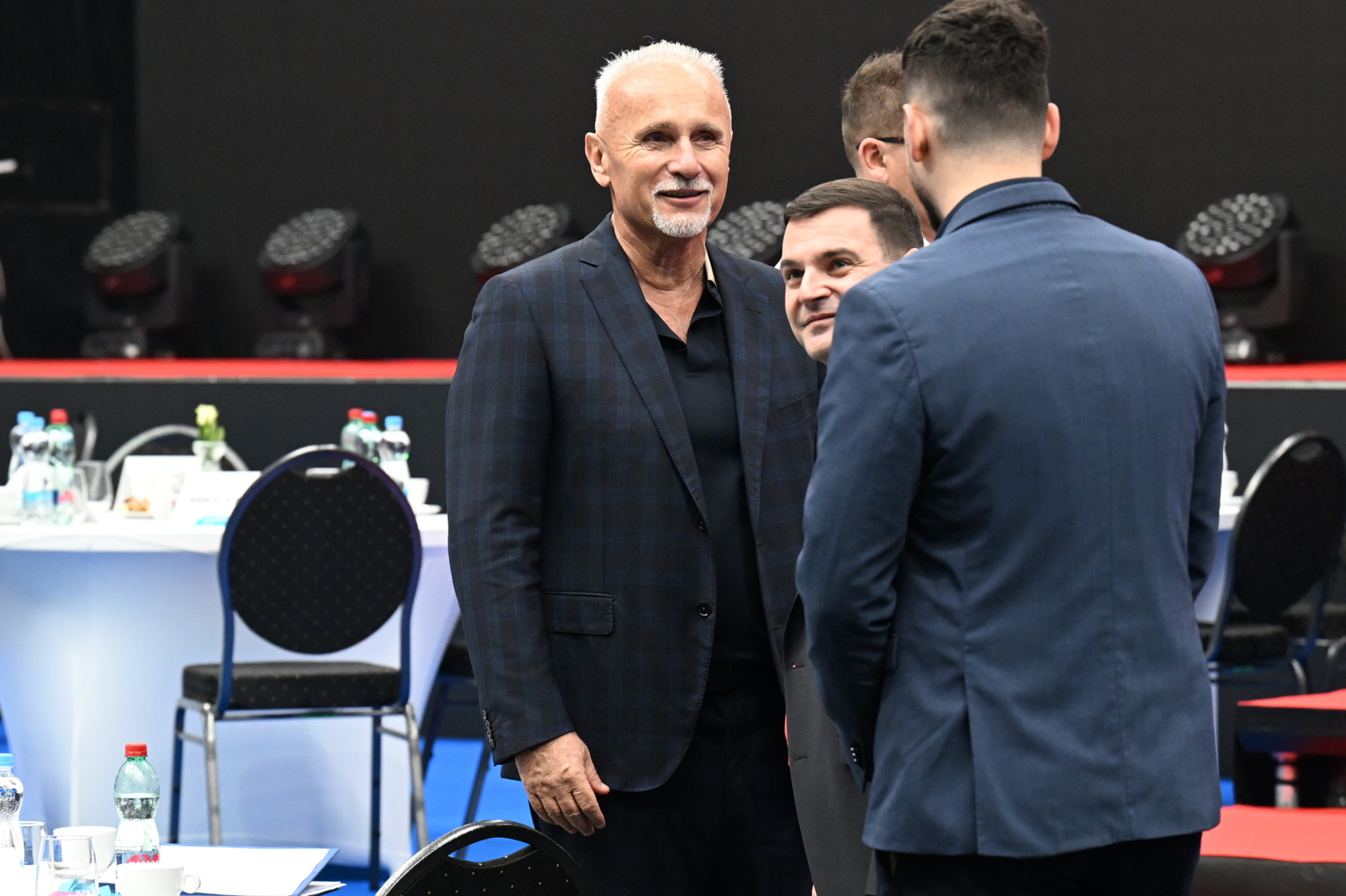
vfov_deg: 8.8
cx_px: 673
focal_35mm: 156
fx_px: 5831
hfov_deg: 13.2
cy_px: 448
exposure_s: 1/640
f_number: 4.5
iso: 4000
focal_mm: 104
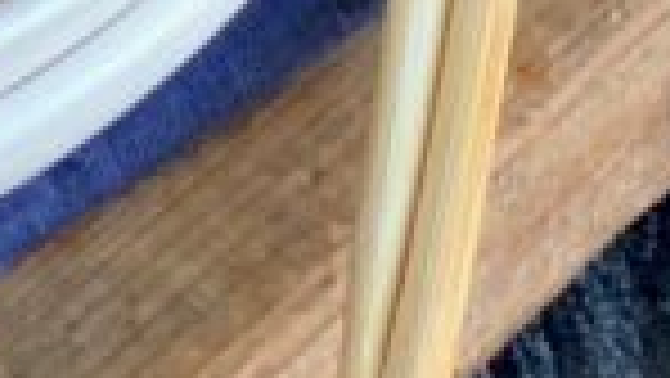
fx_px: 5190
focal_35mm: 292
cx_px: -706
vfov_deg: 4.0
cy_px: -868
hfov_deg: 7.1
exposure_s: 1/69
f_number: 2.4
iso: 125
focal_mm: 6
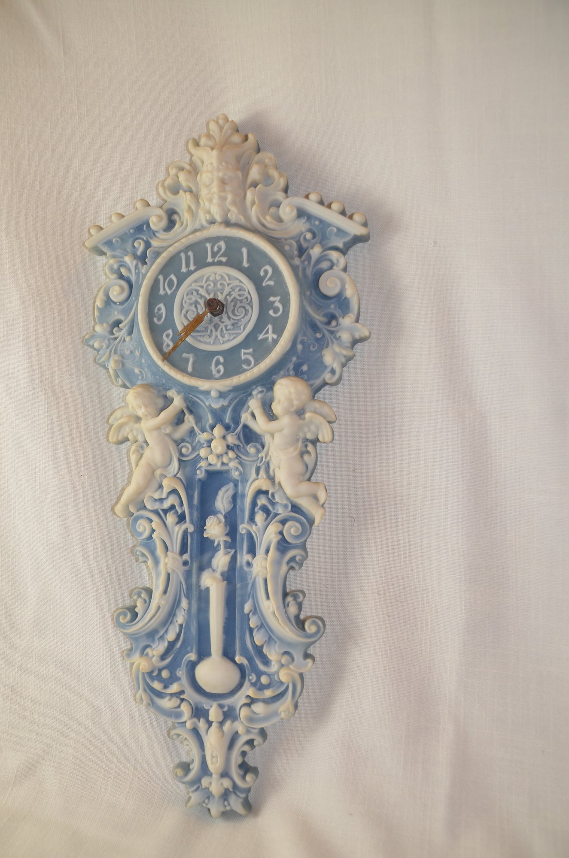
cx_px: 284
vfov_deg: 57.3
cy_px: 429
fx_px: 786
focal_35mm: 33
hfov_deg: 39.8
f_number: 4
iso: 400
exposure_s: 1/80
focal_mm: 22
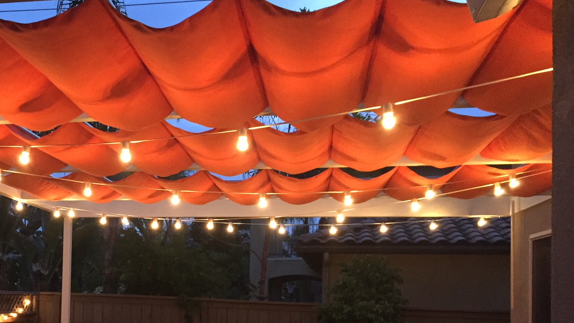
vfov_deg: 25.3
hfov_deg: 43.4
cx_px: 158
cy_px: 279
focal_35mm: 46
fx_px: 700
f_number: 2.2
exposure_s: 1/15
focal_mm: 4.15
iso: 400
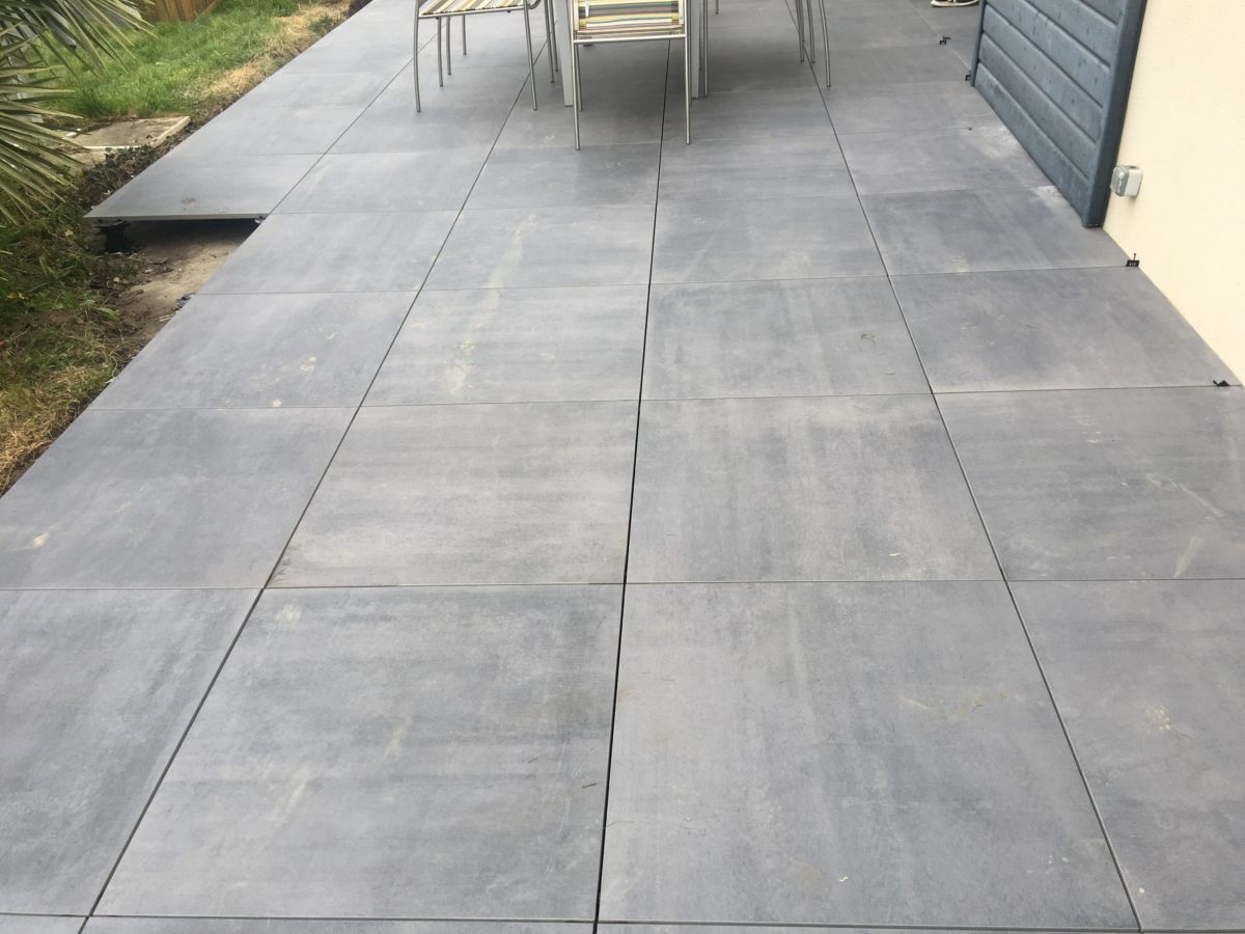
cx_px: 622
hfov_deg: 61.7
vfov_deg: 48.2
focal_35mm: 29
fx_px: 1043
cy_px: 467
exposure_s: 1/273
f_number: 2.2
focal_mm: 4.15
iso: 25
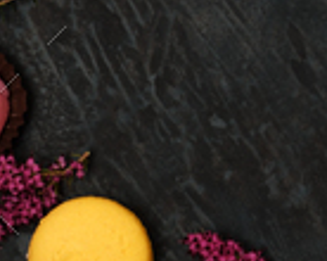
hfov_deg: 5.6
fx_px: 3296
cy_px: -91
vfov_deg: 4.5
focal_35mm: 341
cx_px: 637
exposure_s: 1/125
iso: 100
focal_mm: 85
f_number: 10
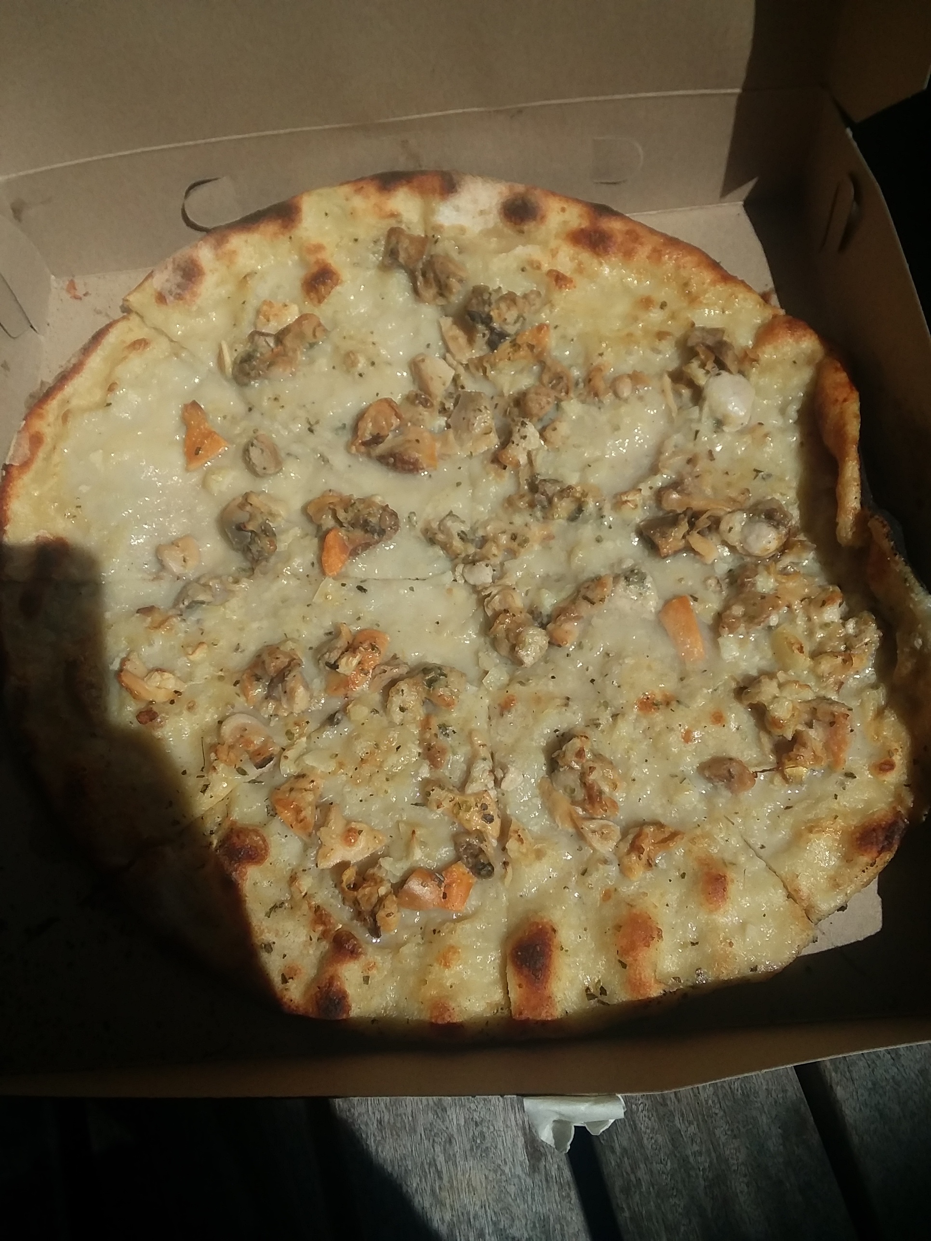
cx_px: 466
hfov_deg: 48.2
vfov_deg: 61.7
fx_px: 1040
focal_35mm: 29
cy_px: 620
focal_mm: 2.47
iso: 40
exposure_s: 1/4121
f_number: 1.9
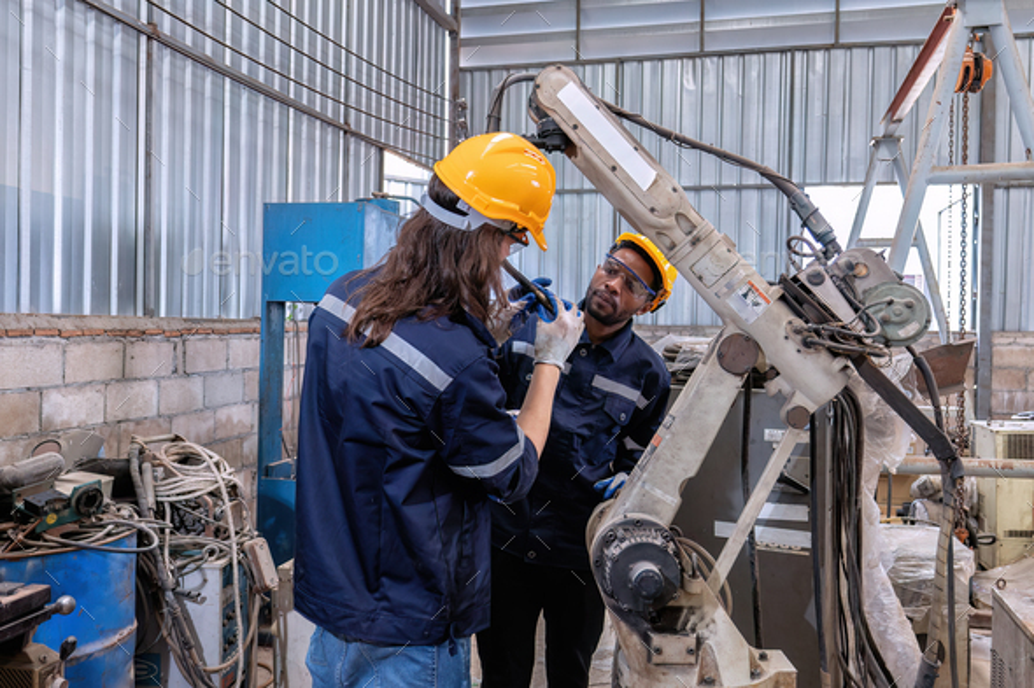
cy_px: 344
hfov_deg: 61.9
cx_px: 517
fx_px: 861
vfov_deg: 43.6
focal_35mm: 30
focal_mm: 20
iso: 400
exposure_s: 1/125
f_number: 2.8
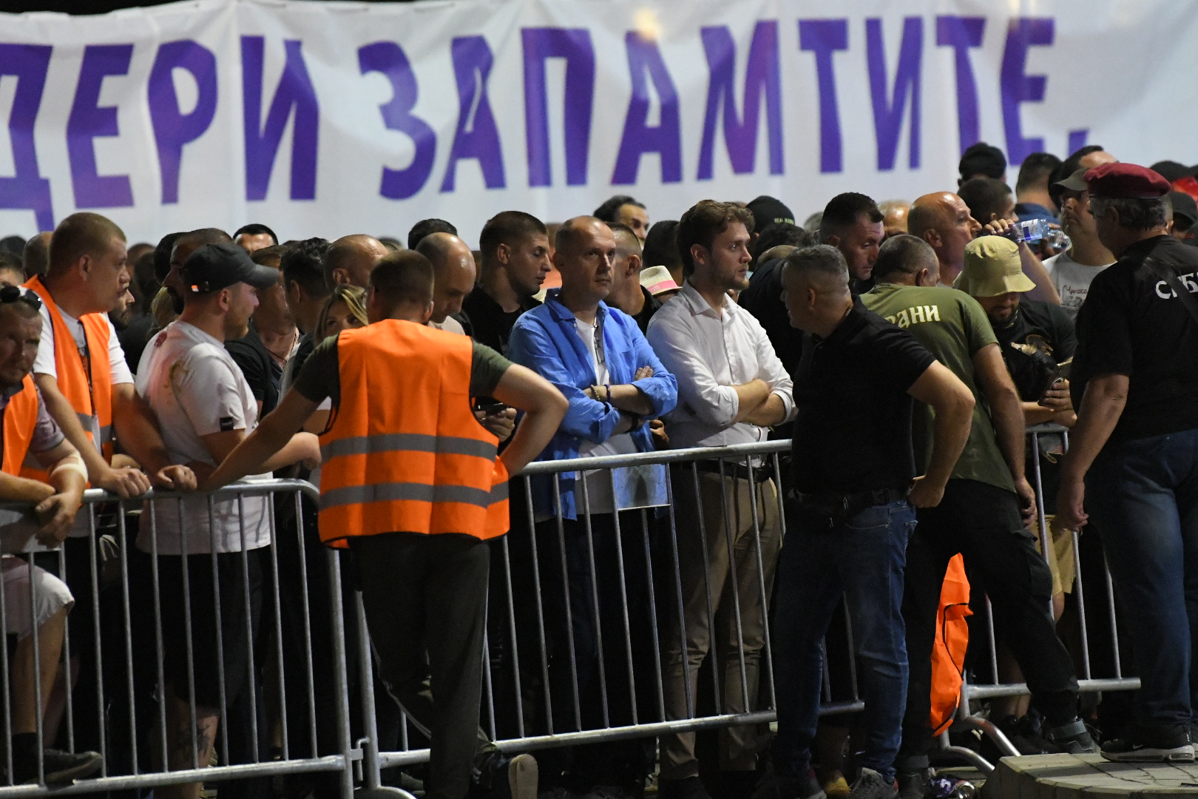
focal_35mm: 300
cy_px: 400
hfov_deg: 6.9
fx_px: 9983
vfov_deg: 4.6
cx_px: 599
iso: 10000
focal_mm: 200
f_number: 3.5
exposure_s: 1/200
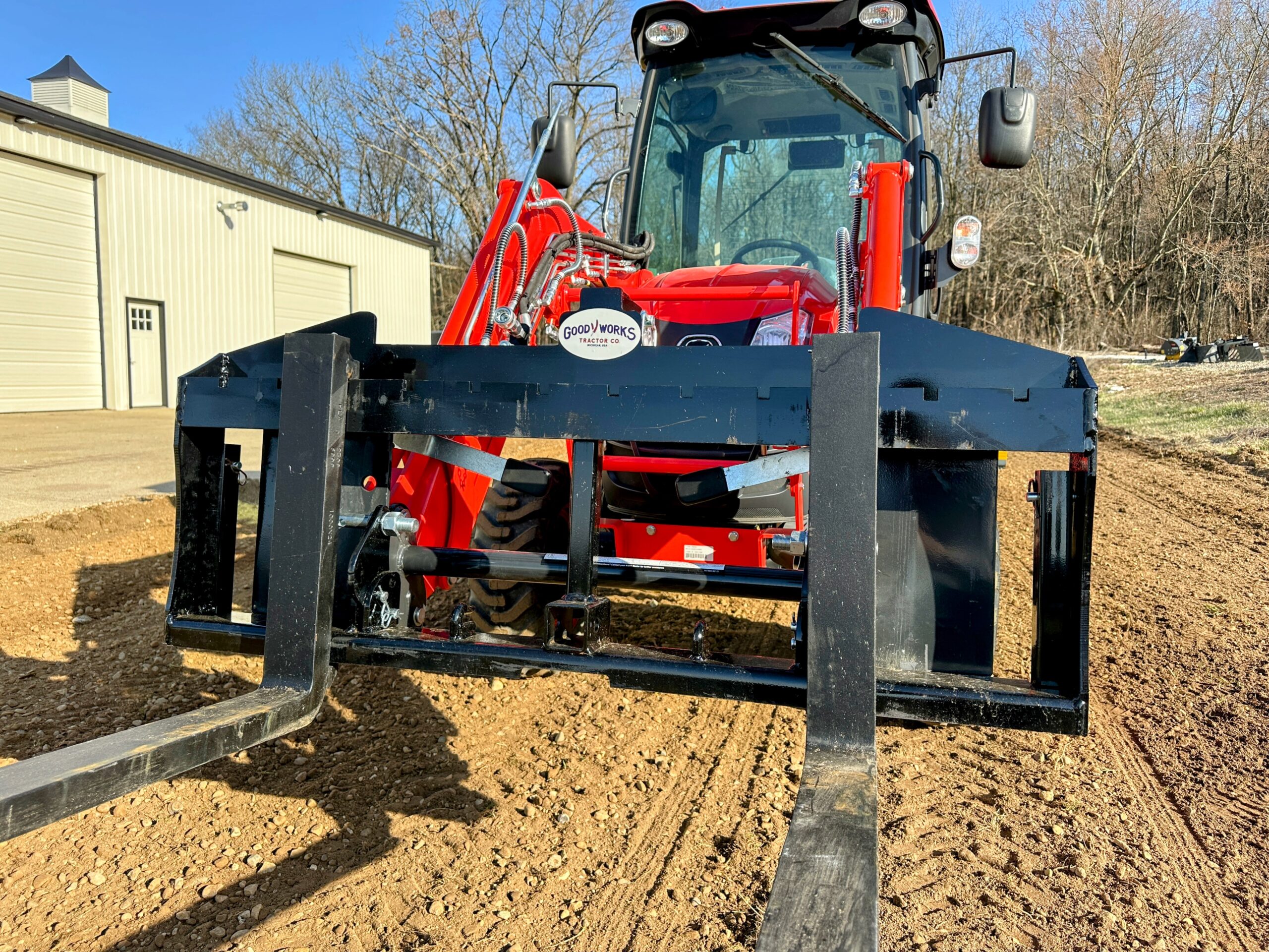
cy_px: 476
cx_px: 634
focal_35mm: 24
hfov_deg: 71.6
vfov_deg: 56.8
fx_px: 880
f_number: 1.78
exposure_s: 1/1664
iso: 80
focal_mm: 6.86
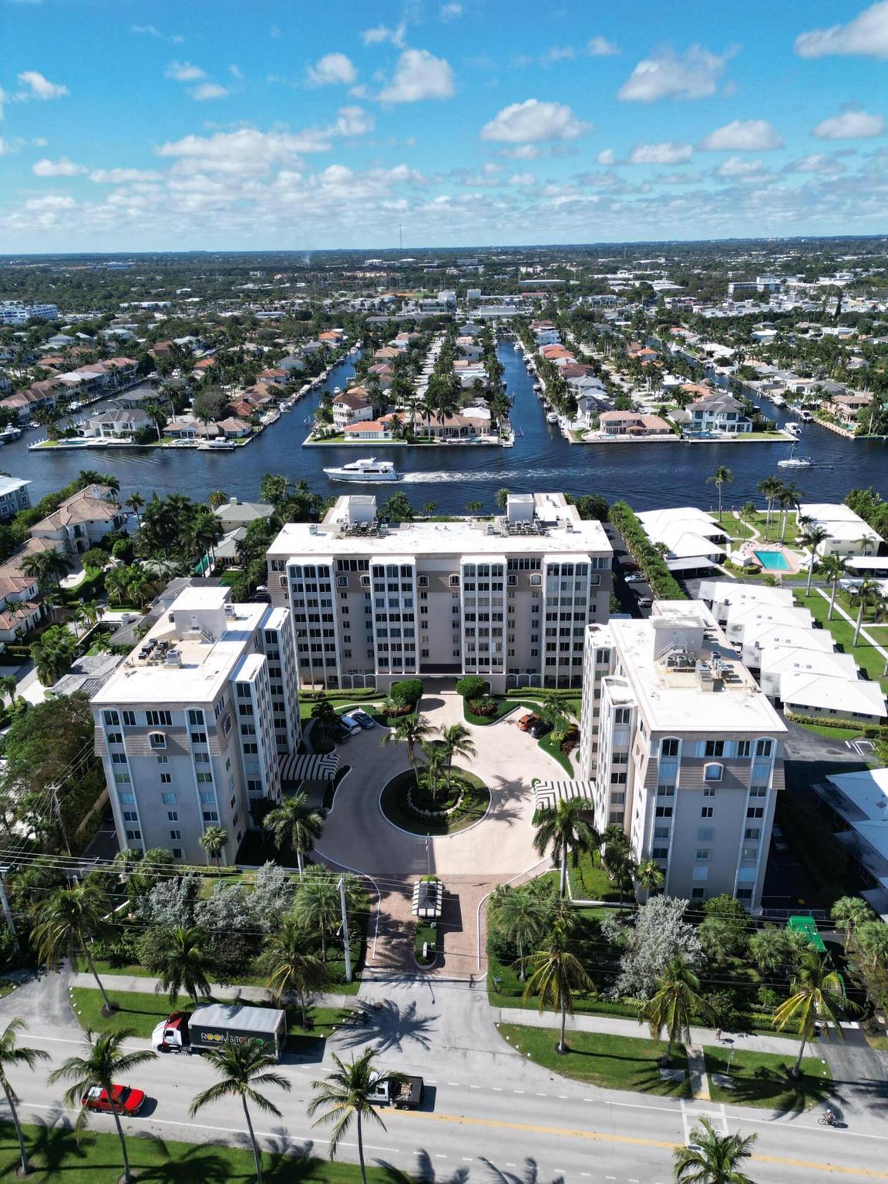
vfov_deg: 71.6
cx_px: 444
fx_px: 821
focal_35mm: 24
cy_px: 592
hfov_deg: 56.8
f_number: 1.7
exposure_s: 1/4000
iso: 150
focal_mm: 6.72
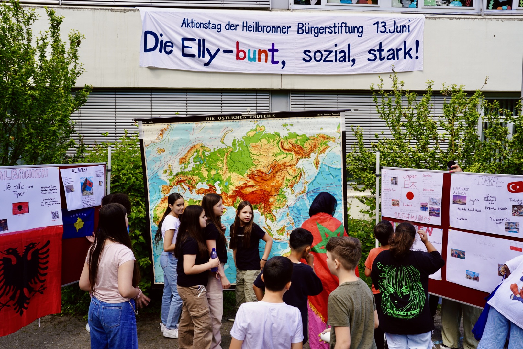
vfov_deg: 37.9
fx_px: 509
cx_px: 262
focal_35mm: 35
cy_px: 174
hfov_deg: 54.4
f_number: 7.1
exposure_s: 1/100
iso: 100
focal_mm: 35
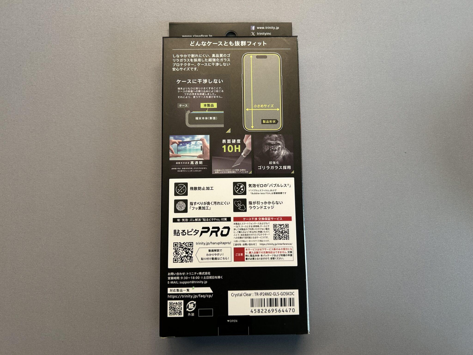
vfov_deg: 53.1
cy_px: 178
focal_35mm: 26
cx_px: 236
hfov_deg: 67.3
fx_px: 355
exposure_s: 1/100
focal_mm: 5.7
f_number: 1.5
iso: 50
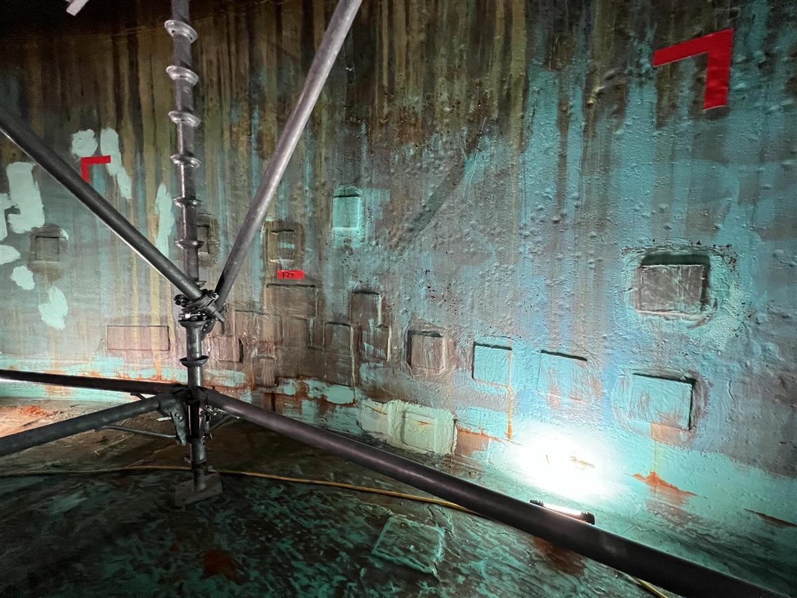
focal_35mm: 13
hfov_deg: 106.2
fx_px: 299
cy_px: 299
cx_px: 398
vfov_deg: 89.9
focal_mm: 1.57
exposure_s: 1/60
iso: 800
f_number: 1.8
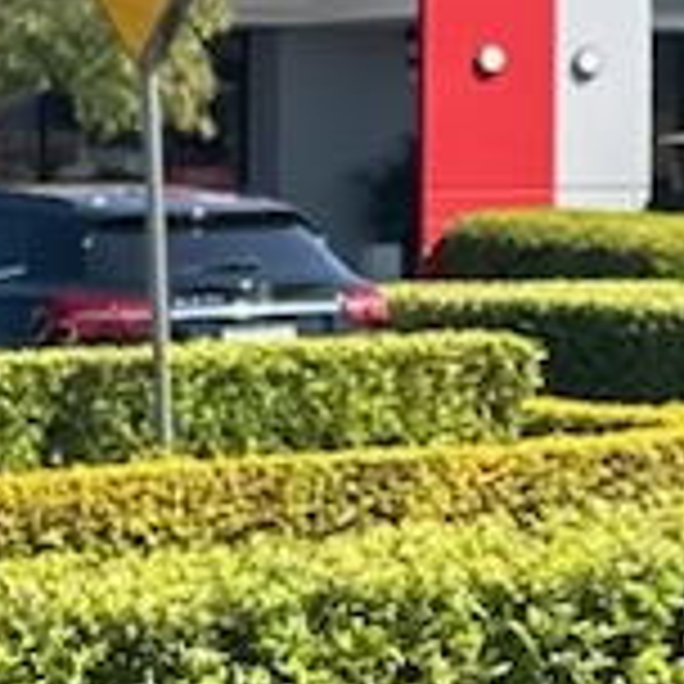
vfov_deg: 7.8
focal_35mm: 223
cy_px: -86
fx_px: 4985
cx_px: 1413
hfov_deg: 7.5
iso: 80
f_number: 1.78
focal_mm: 6.86
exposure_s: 1/3058
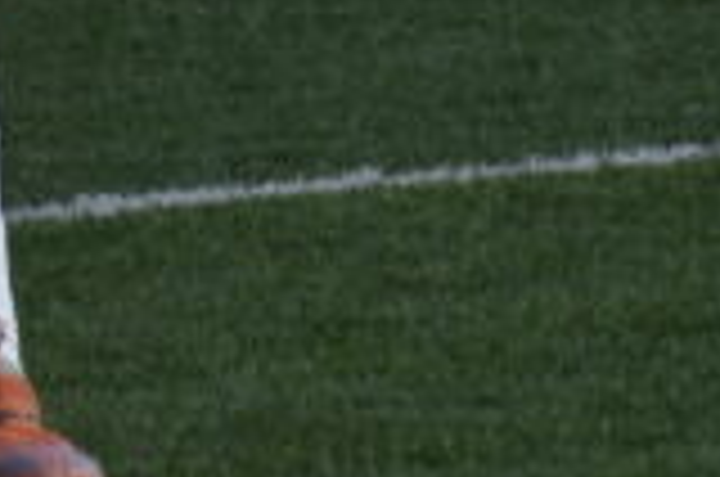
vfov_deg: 0.9
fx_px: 29929
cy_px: -713
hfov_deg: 1.4
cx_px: -819
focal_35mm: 1499
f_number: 5
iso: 140
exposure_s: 1/400
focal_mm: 145
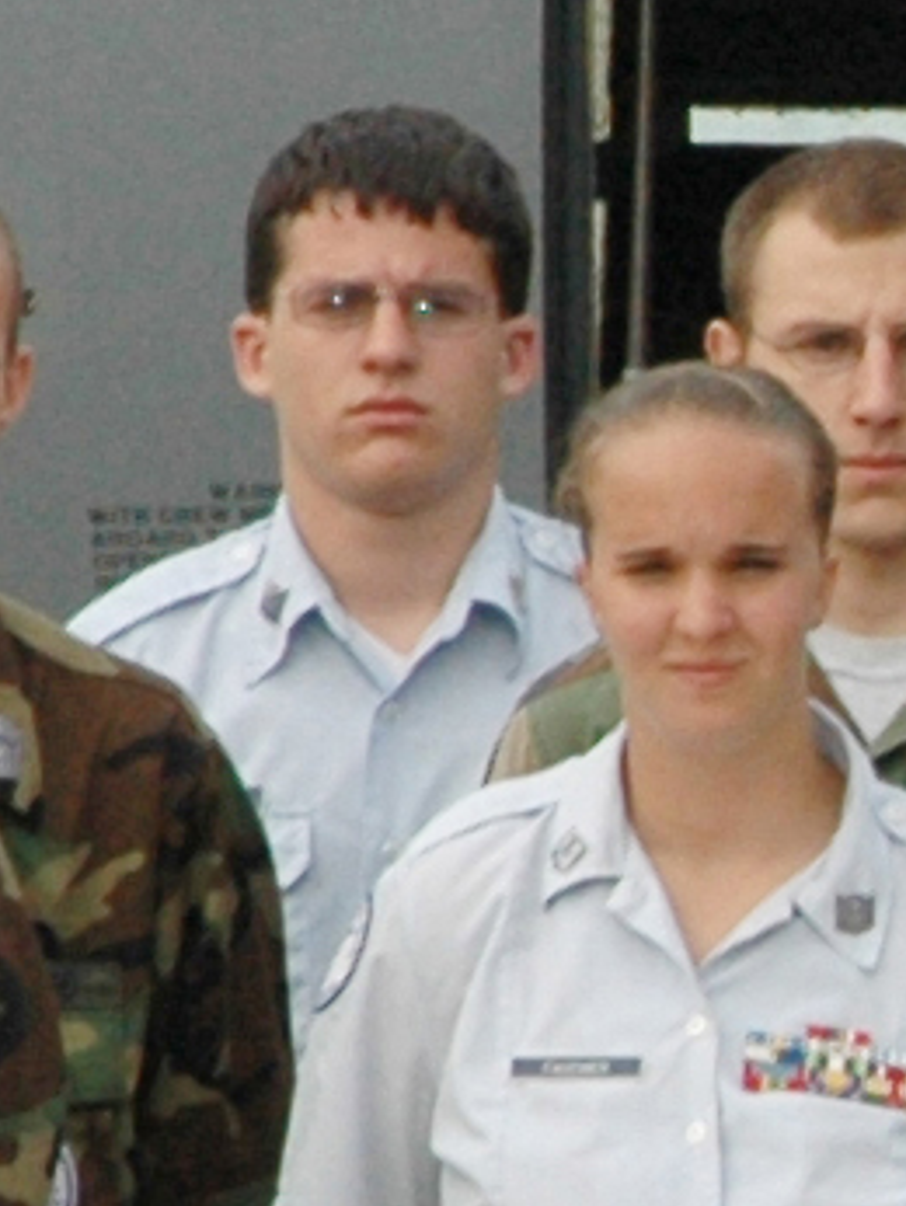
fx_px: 28342
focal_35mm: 813
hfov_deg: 1.8
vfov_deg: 2.4
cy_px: 1014
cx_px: 2505
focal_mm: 65
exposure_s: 1/400
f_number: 10
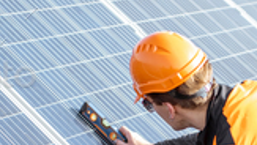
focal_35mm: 133
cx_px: 197
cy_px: 150
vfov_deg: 9.1
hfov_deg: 16.0
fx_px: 907
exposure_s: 1/1000
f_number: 2.2
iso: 200
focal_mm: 35
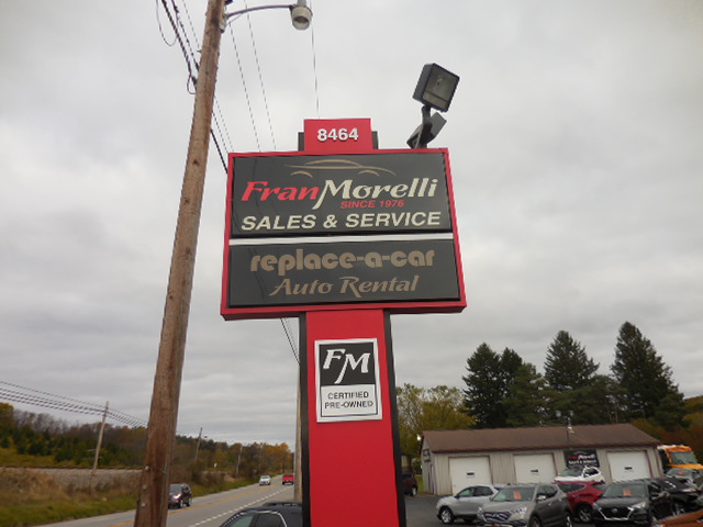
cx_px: 352
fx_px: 508
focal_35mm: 25
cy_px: 264
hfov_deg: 69.4
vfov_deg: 54.9
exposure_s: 1/800
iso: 125
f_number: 3.3
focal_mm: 4.5
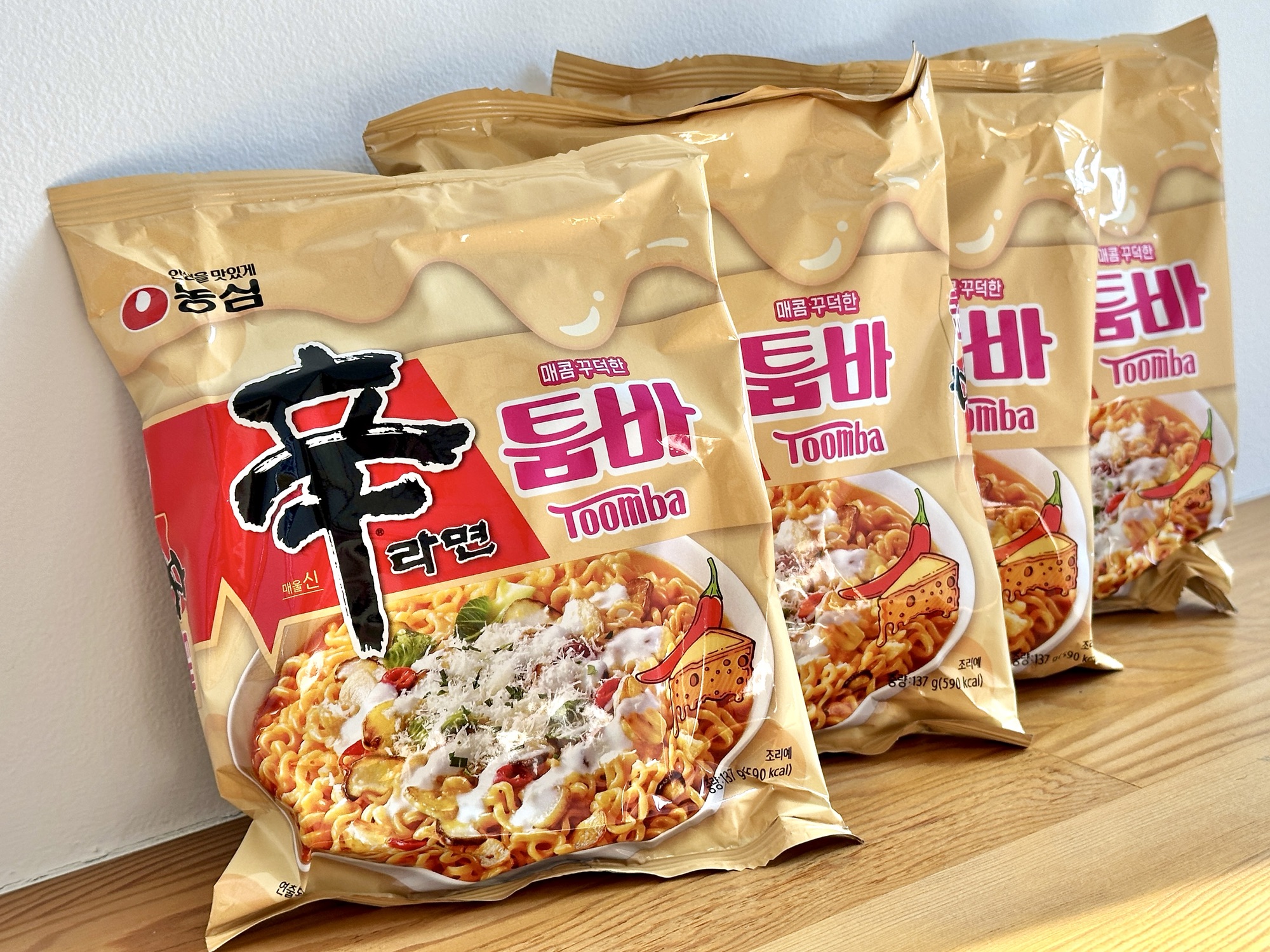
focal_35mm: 48
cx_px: 635
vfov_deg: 30.3
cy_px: 476
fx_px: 1761
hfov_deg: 39.7
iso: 64
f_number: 1.78
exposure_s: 1/262
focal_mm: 6.86
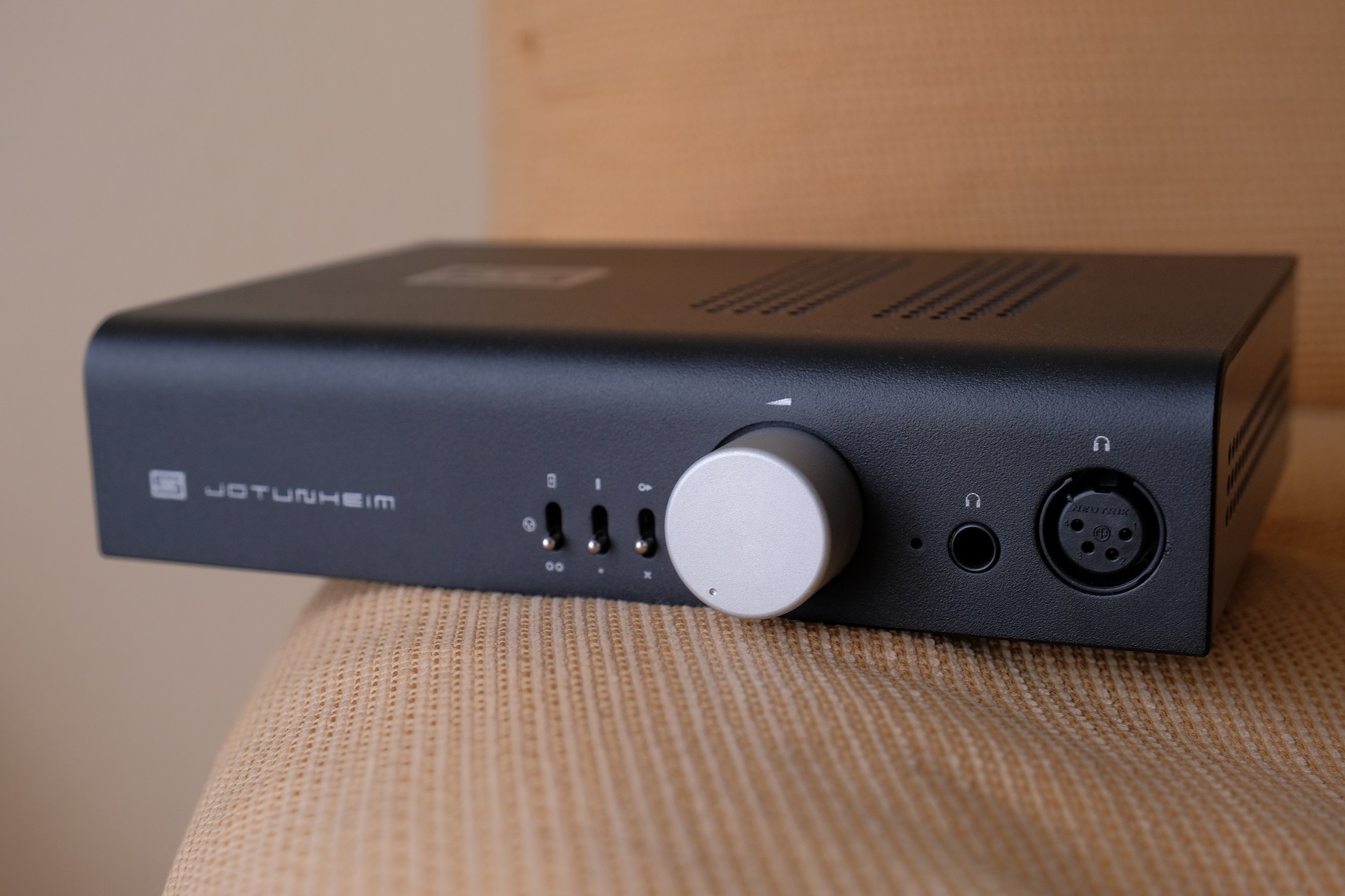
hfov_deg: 39.6
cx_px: 672
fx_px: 1868
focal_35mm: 50
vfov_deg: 27.0
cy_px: 448
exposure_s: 1/15
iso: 800
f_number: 4.5
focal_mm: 33.2
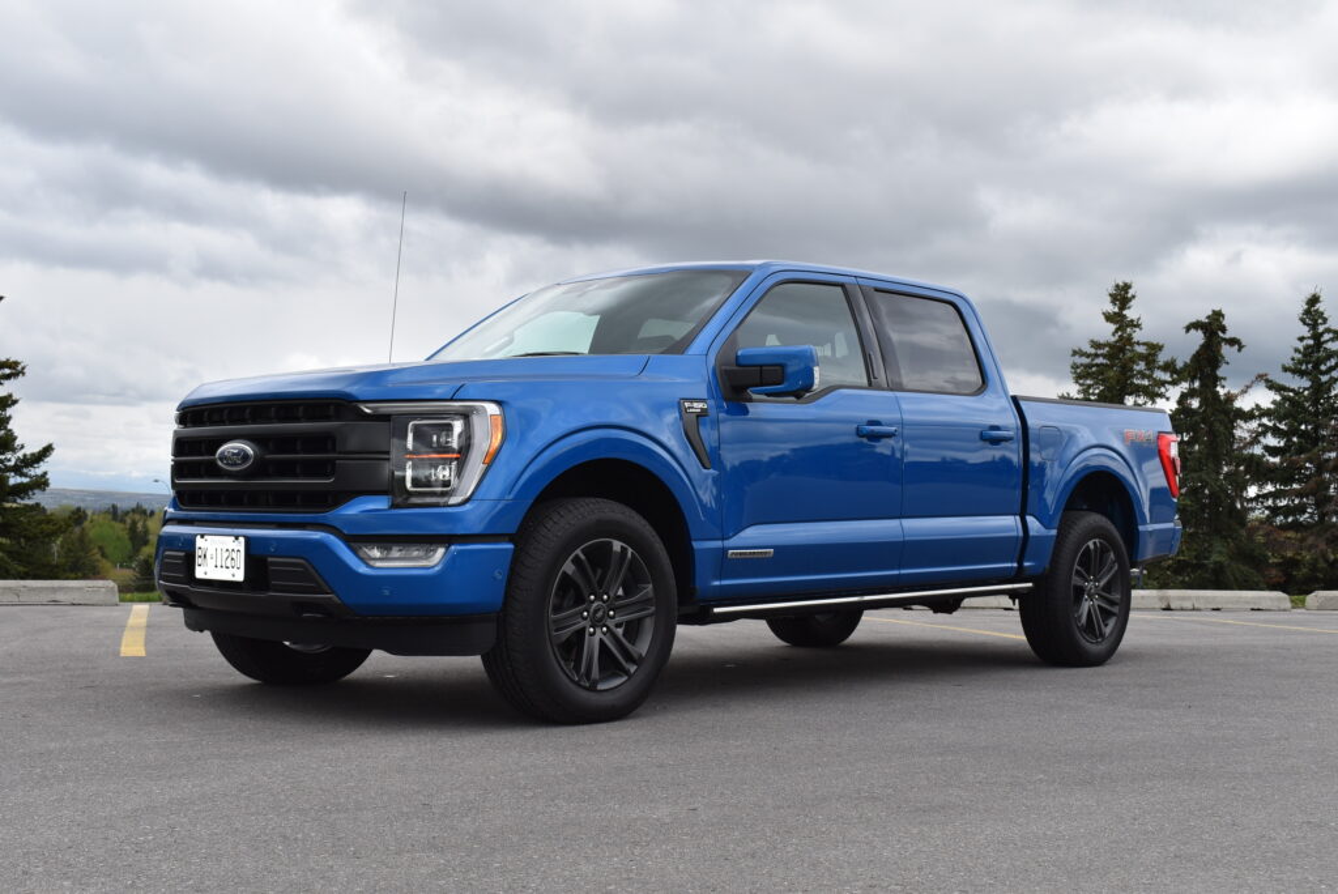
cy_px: 447
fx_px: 1618
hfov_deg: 44.9
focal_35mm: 44
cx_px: 669
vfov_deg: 30.9
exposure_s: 1/200
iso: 100
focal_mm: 29
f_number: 9
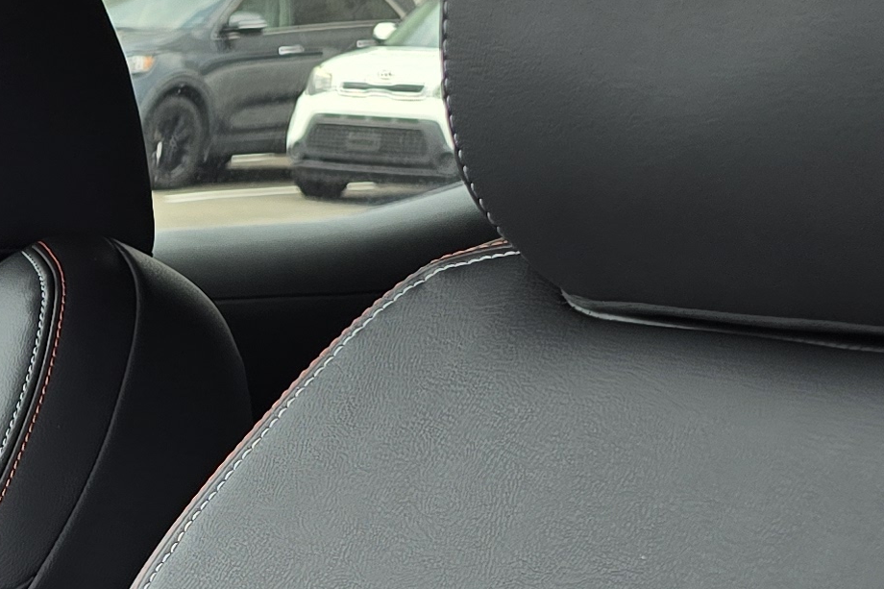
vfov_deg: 12.0
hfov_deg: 17.4
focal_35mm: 104
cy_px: 1100
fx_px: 2553
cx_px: -489
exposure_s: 1/180
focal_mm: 6.3
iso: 25
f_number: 1.7
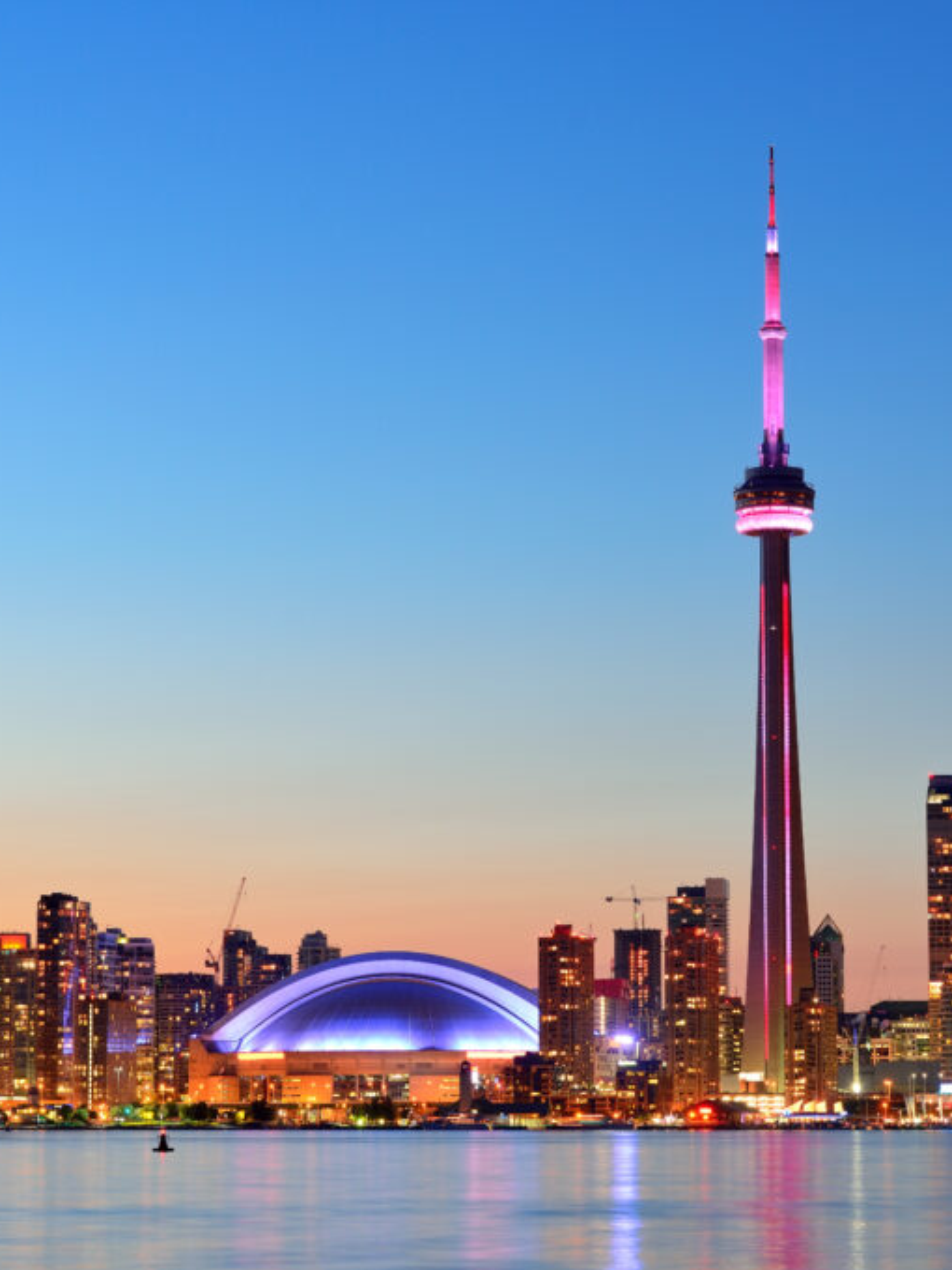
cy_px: 636
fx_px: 4144
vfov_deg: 17.4
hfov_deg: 13.1
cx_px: 450
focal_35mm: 113
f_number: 5.6
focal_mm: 78
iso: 100
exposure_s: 6
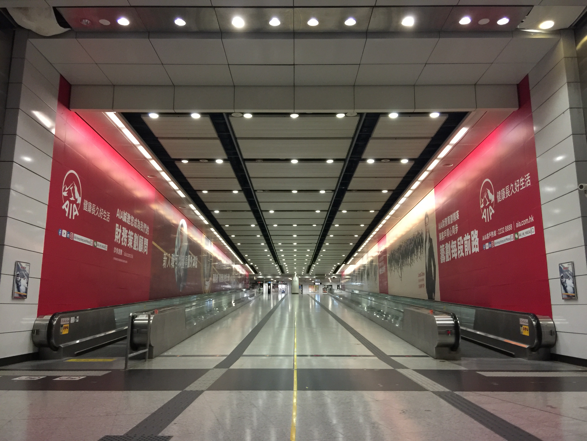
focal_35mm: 29
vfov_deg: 48.2
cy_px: 220
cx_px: 294
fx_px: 492
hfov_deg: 61.7
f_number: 2.2
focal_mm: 4.15
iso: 125
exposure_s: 1/17
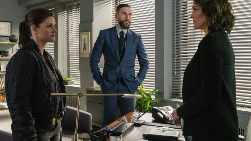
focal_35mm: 37
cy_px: 65
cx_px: 125
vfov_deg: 32.0
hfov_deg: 54.0
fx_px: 246
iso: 10000
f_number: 5.6
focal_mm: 35
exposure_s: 1/80
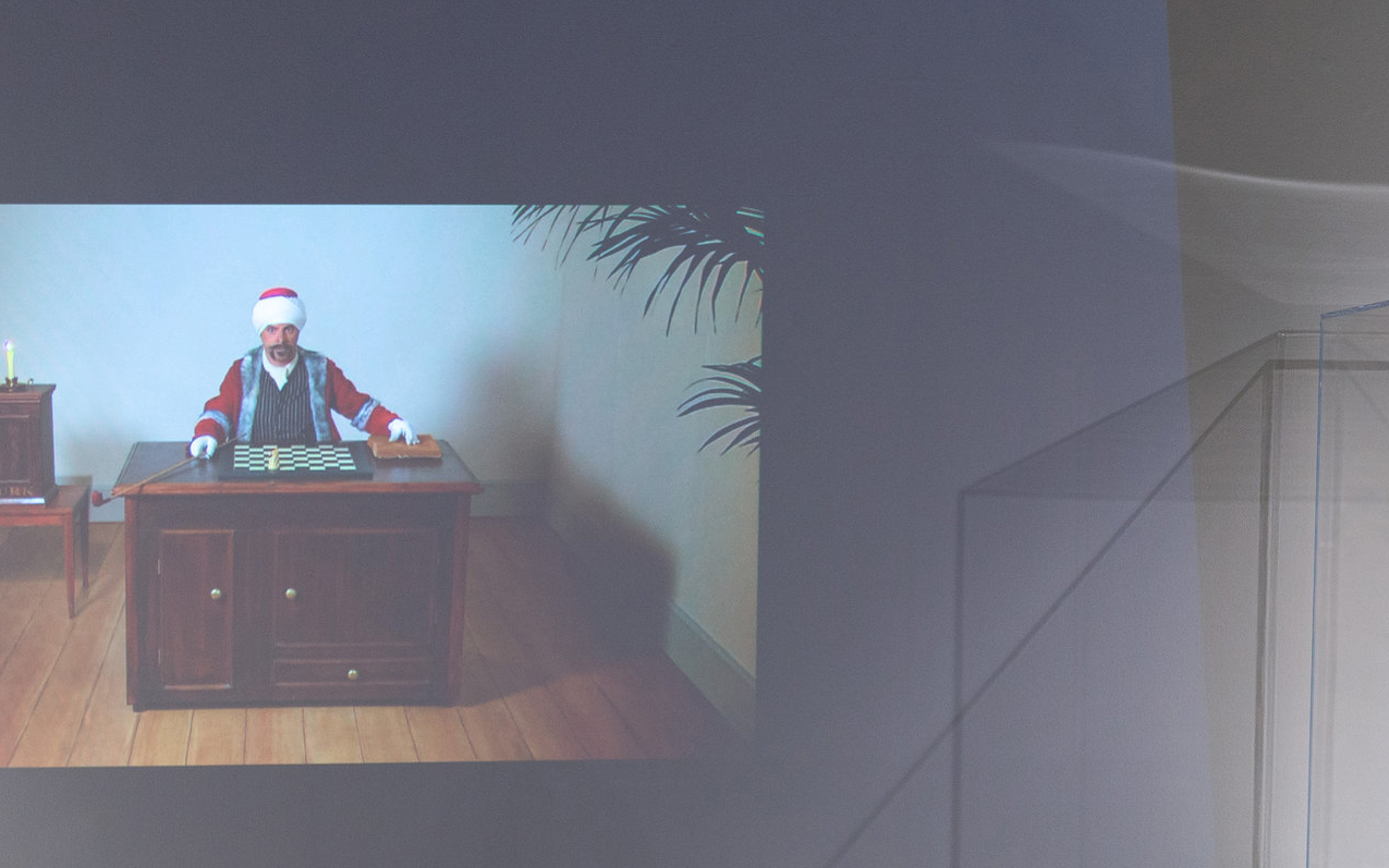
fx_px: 3937
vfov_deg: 12.5
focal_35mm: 104
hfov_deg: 19.8
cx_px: 303
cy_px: 811
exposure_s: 1/200
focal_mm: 50
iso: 250
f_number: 2.5
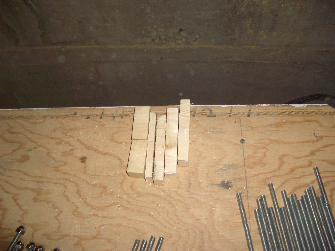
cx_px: 168
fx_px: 339
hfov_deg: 52.6
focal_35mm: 35
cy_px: 126
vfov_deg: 40.7
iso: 100
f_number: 2.6
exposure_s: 1/60
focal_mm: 5.8
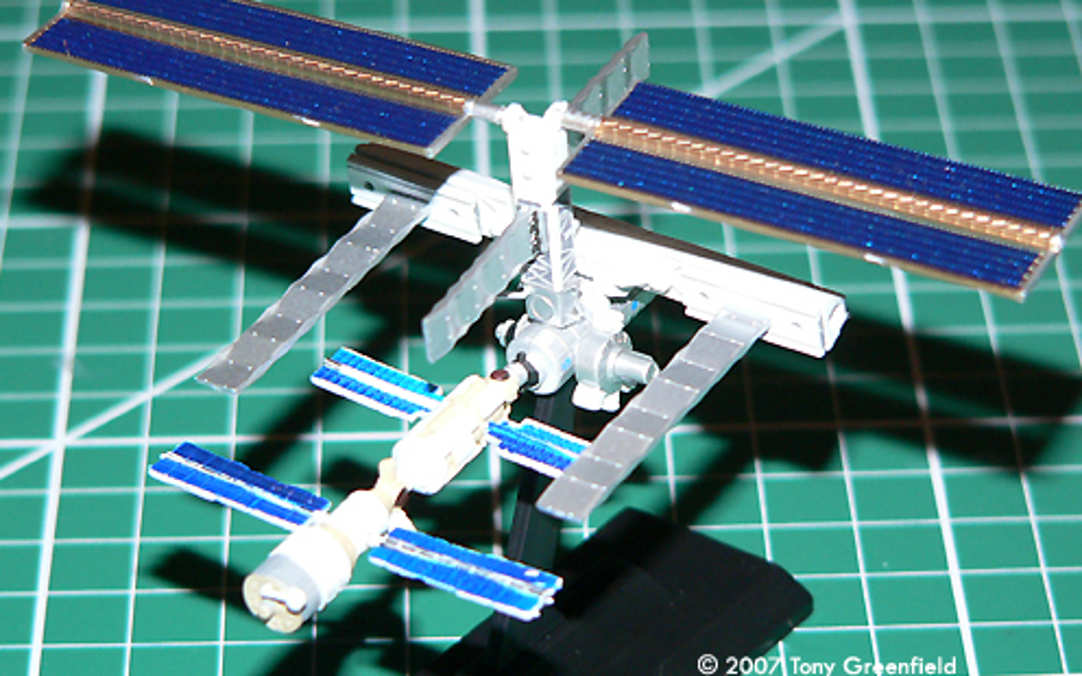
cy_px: 326
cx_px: 539
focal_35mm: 142
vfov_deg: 9.2
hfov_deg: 14.7
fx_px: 4187
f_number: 2.8
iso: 200
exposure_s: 1/60
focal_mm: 22.2
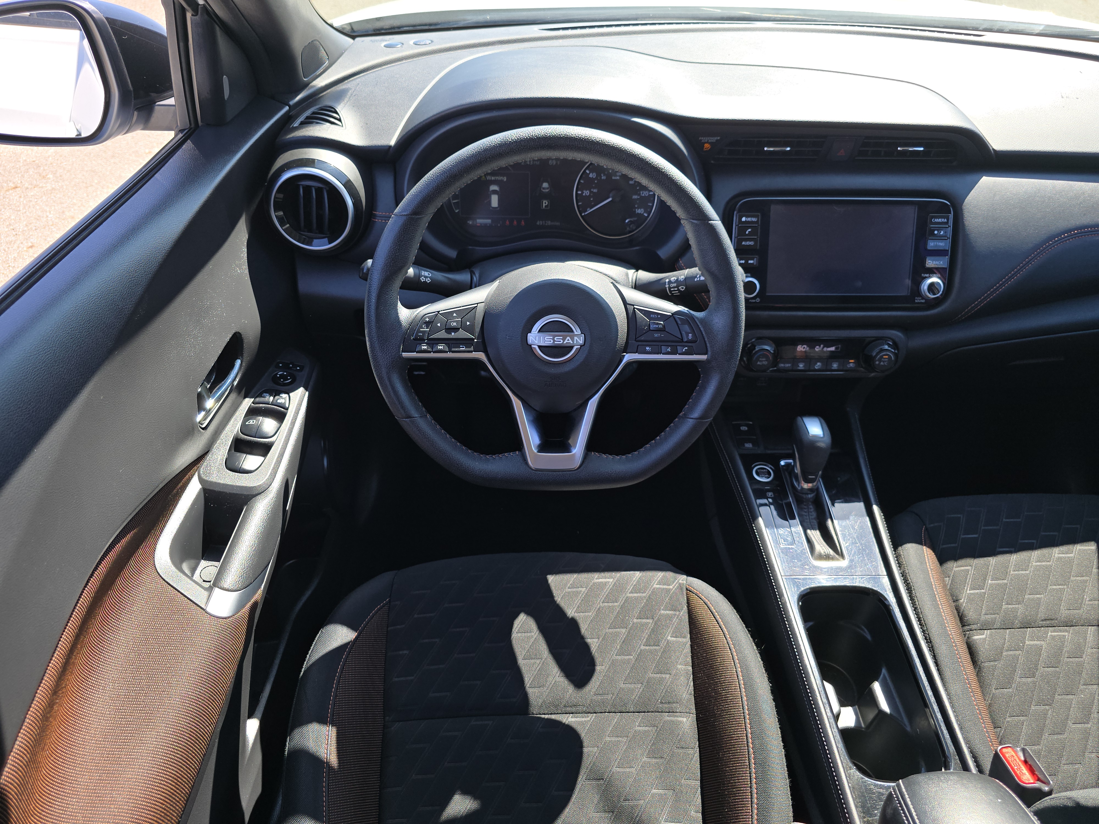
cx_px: 550
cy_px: 412
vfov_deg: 58.9
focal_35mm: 23
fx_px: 730
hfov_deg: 73.9
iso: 12
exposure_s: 1/180
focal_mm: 6.3
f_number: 1.7
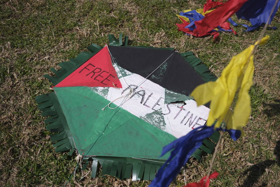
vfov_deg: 37.9
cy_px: 94
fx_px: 272
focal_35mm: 35
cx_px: 140
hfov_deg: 54.4
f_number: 2.8
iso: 200
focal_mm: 23
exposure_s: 1/8000
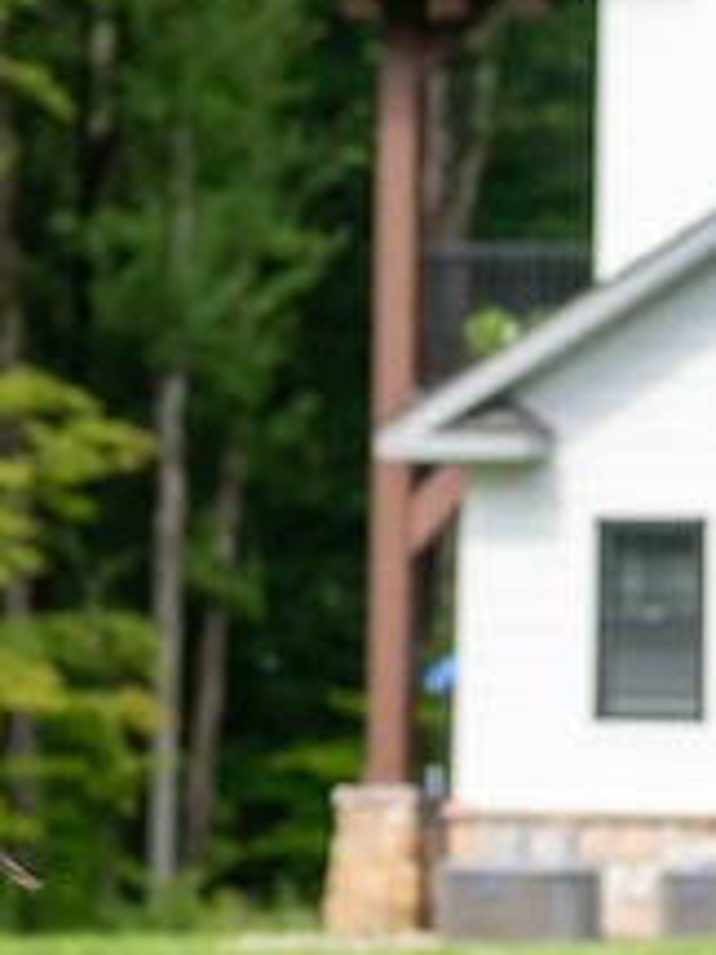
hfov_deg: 5.6
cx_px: 354
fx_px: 7364
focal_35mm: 267
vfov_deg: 7.4
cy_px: 141
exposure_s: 1/2000
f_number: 2
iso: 100
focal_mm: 50
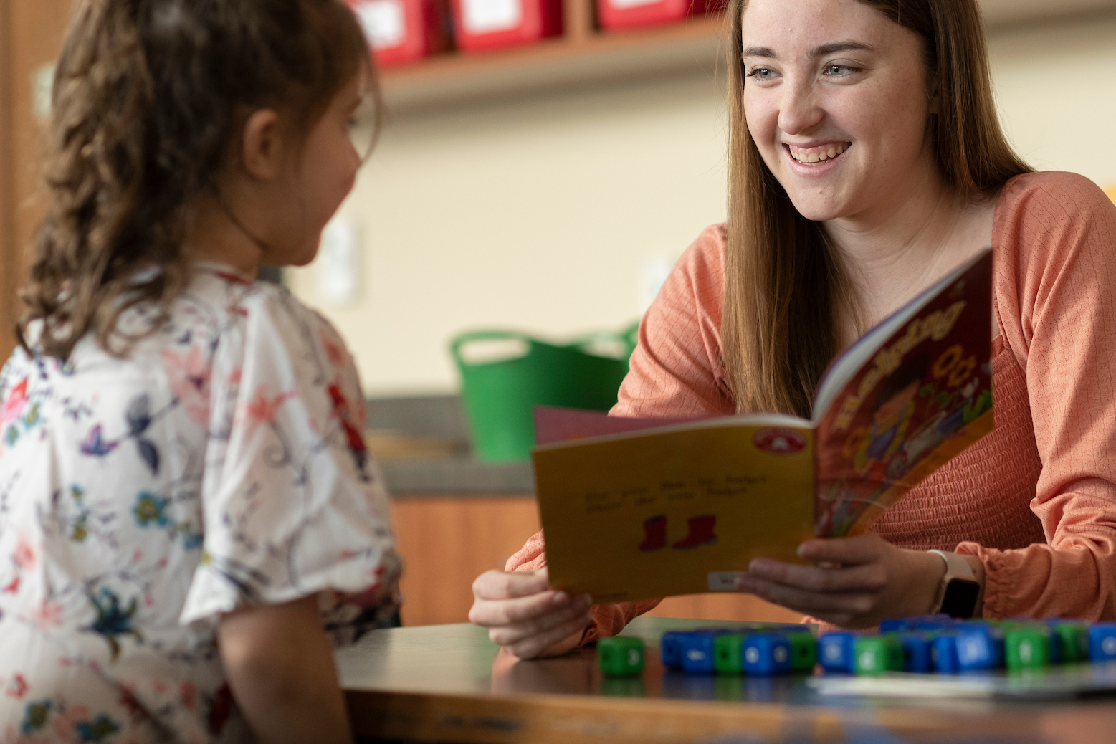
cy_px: 319
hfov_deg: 15.6
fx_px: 4061
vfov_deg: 10.5
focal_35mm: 131
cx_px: 748
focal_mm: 85
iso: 640
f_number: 2.5
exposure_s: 1/160
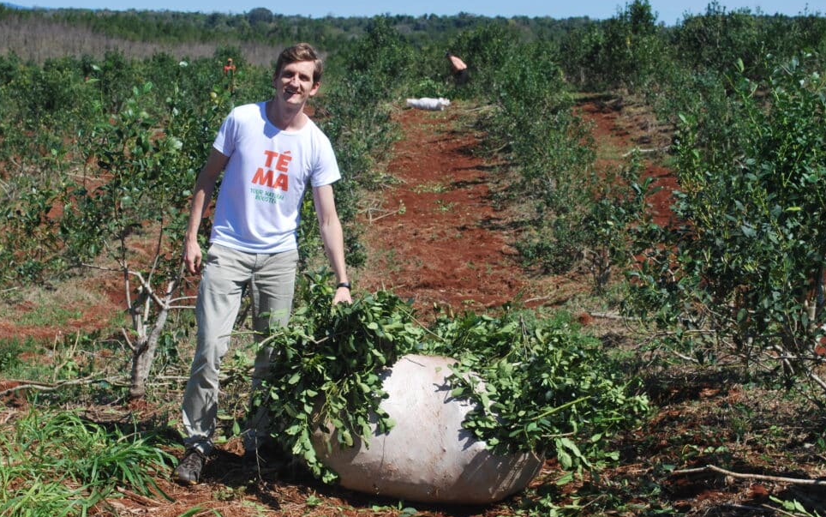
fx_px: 1464
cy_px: 272
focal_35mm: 65
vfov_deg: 20.0
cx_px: 392
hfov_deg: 31.5
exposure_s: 1/250
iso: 100
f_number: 8
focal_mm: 40
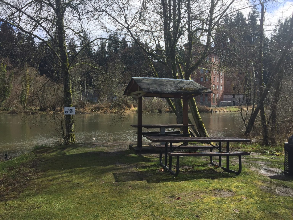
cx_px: 146
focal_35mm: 29
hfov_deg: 61.7
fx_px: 245
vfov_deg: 48.2
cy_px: 110
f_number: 2.2
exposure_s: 1/1319
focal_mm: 4.15
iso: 32
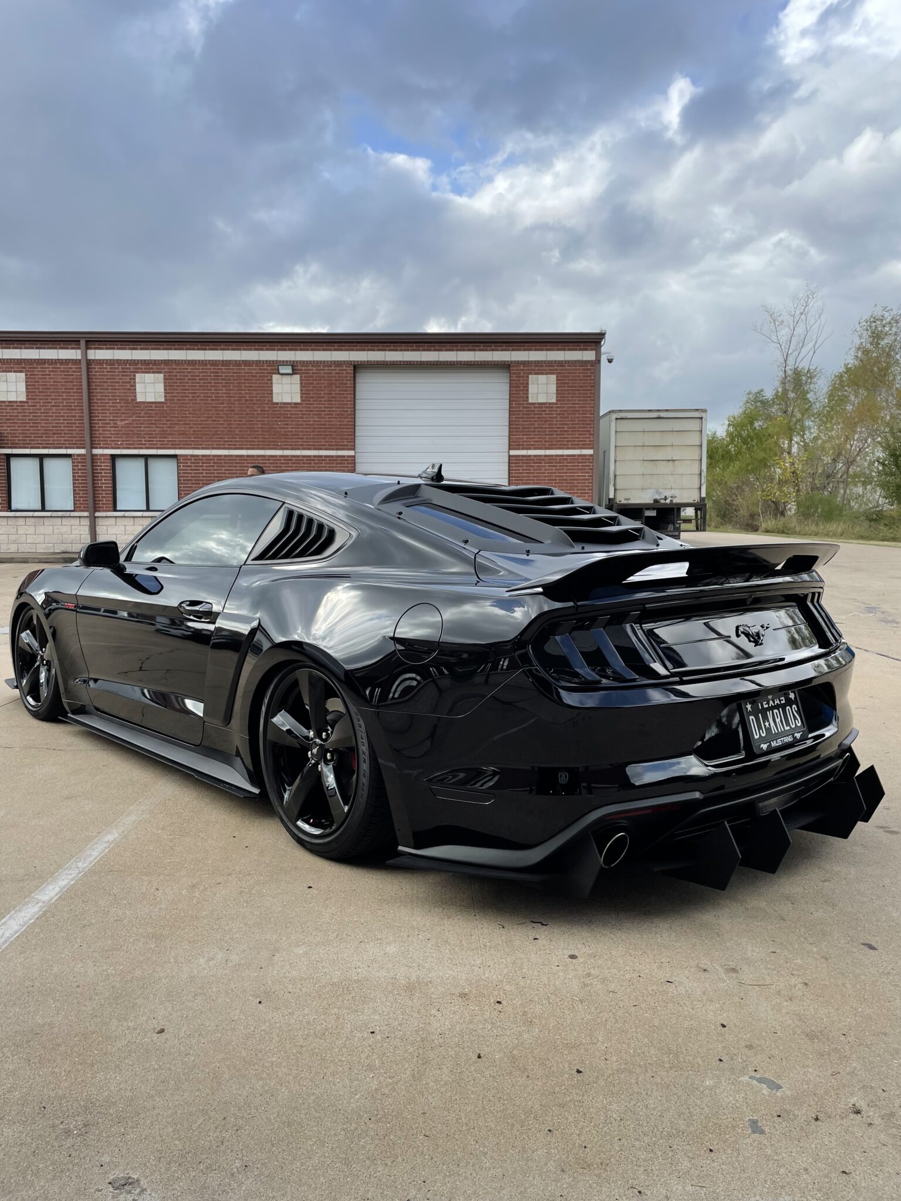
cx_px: 450
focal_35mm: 26
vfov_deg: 67.3
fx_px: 902
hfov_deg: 53.1
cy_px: 600
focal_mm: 4.2
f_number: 1.6
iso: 32
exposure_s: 1/1984
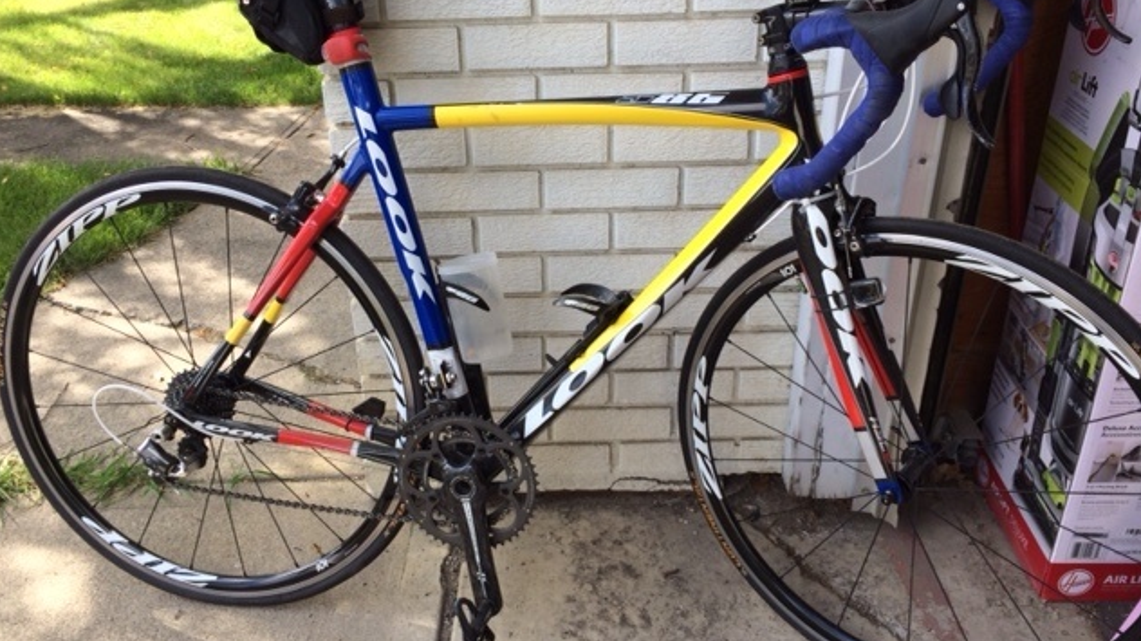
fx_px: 968
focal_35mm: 32
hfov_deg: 61.0
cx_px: 565
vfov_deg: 36.6
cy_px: 309
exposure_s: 1/406
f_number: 2.2
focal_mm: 4.15
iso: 32
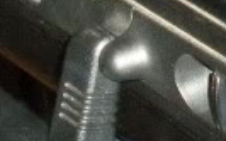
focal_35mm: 351
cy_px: -63
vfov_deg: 3.7
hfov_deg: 5.8
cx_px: 464
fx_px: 2161
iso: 582
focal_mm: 7.7
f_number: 4
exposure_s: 1/60
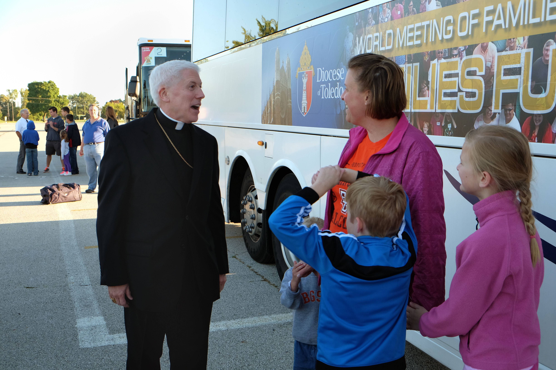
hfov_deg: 48.5
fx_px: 618
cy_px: 185
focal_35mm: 40
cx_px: 278
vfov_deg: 33.4
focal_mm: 26.5
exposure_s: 1/180
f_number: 5
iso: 400
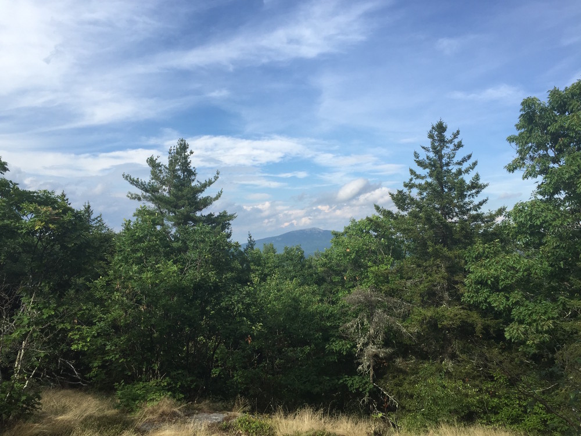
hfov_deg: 61.7
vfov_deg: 48.2
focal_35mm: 29
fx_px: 487
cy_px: 218
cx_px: 290
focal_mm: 4.15
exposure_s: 1/1236
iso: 32
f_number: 2.2
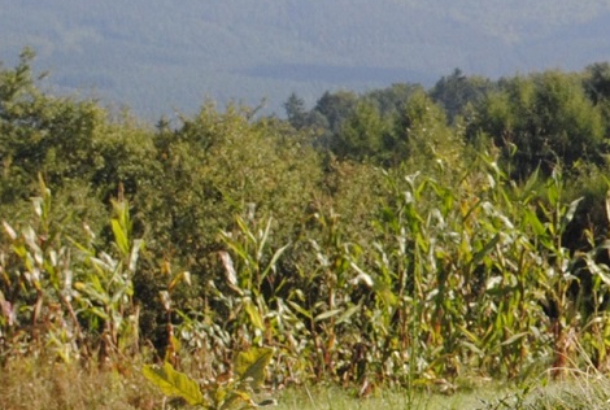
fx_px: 3618
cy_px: 189
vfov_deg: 6.5
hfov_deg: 9.2
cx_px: 1129
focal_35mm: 213
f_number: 14
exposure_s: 1/200
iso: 400
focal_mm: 36
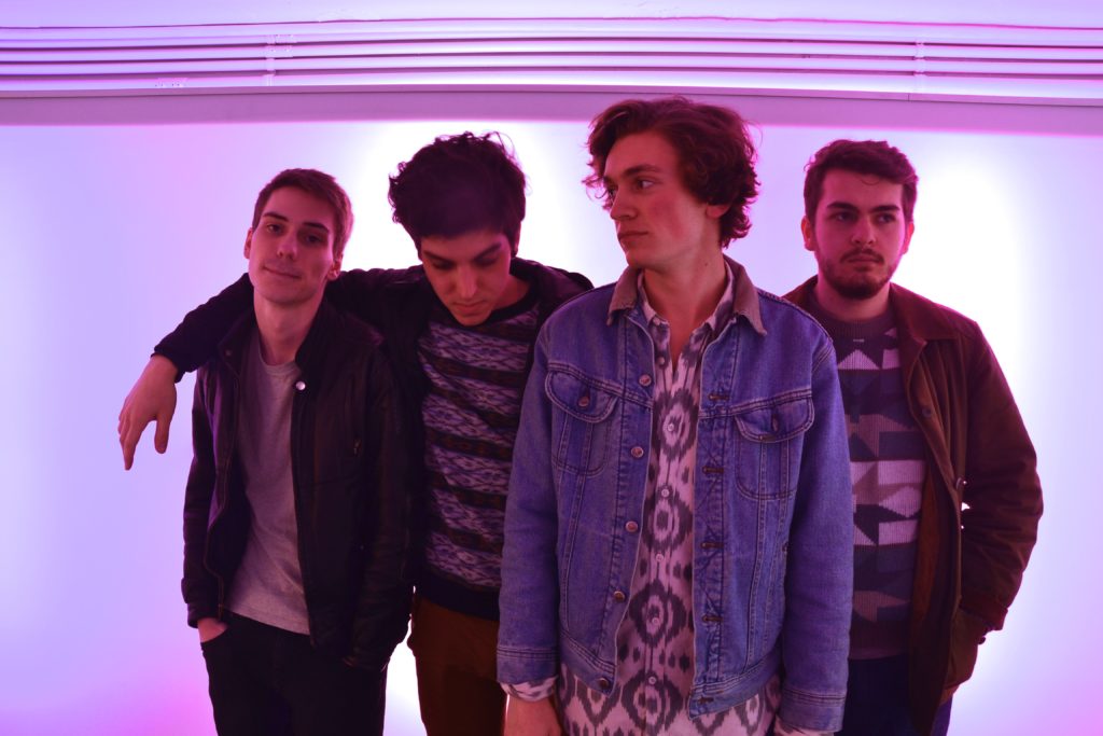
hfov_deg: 67.4
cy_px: 368
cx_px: 552
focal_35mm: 27
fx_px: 827
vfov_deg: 47.9
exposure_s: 1/15
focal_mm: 18
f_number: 6.3
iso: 500
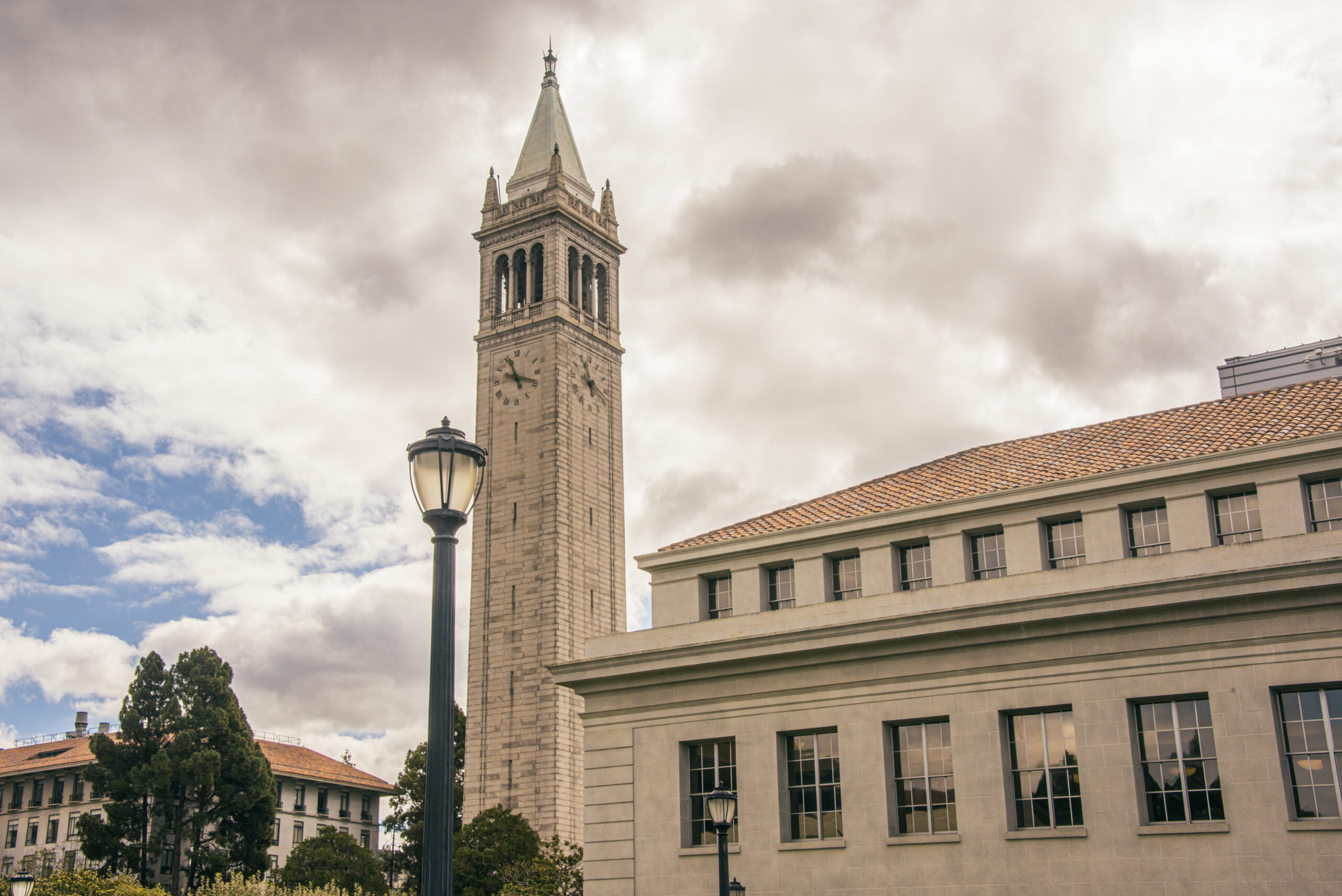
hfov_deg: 44.5
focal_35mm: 44
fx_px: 1641
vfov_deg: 30.5
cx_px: 671
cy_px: 448
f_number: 18
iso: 200
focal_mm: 44
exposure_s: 1/200
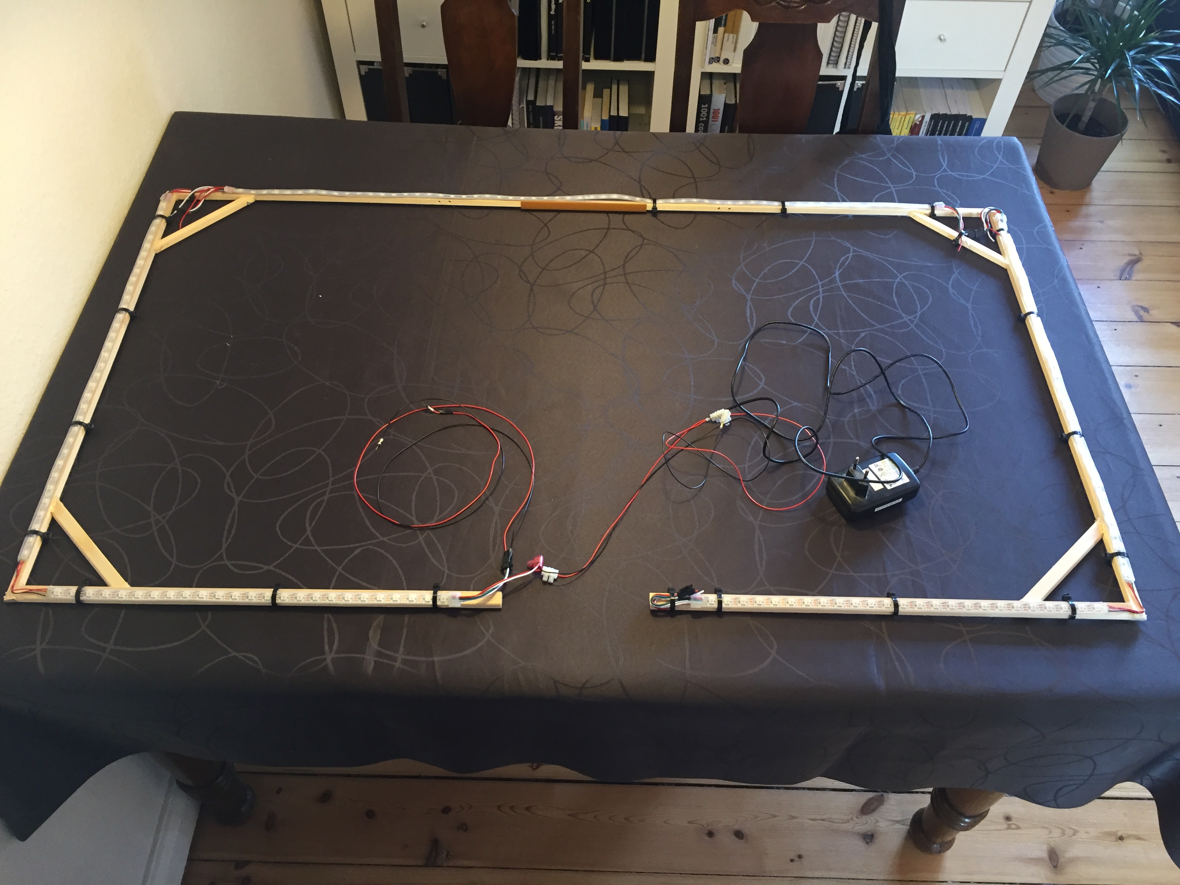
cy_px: 442
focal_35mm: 29
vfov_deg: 48.2
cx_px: 590
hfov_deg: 61.7
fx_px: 989
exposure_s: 1/33
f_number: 2.2
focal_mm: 4.15
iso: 160
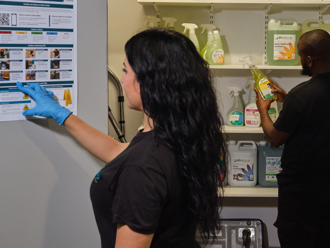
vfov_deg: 21.0
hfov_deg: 27.7
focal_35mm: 70
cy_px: 92
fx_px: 667
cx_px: 207
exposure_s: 1/100
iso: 3200
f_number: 11
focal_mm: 63
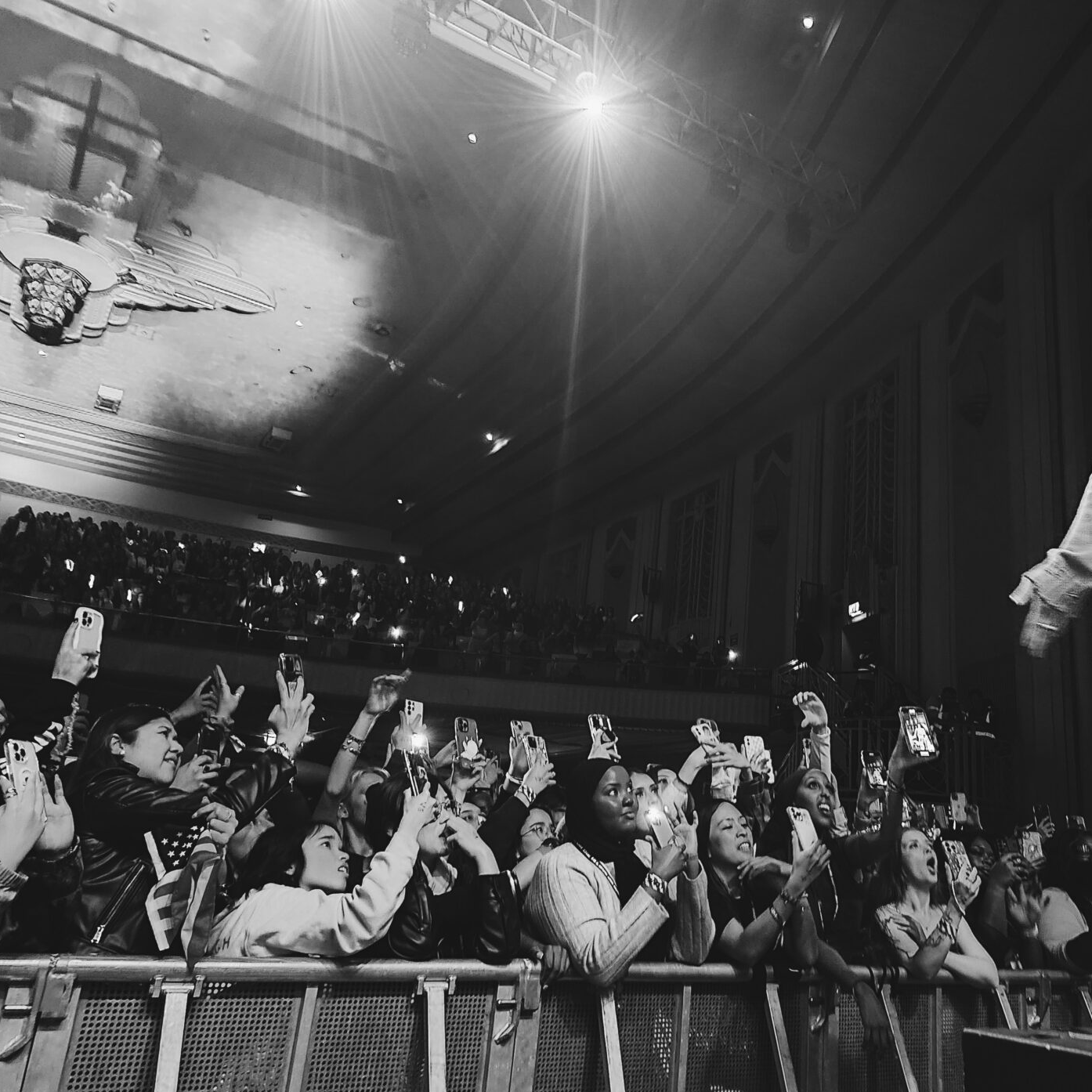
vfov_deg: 57.3
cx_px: 668
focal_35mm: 28
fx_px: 999
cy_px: 533
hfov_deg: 56.7
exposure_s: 1/25
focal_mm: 6.3
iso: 640
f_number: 1.7
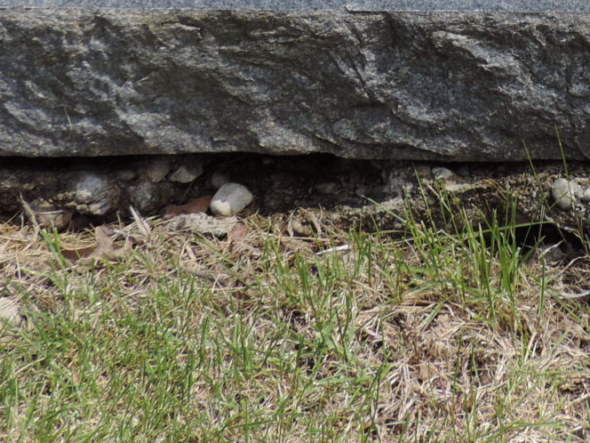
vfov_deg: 18.6
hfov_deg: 25.7
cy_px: -119
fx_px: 1261
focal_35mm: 74
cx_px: 501
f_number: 3
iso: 80
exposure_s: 1/500
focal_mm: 4.3
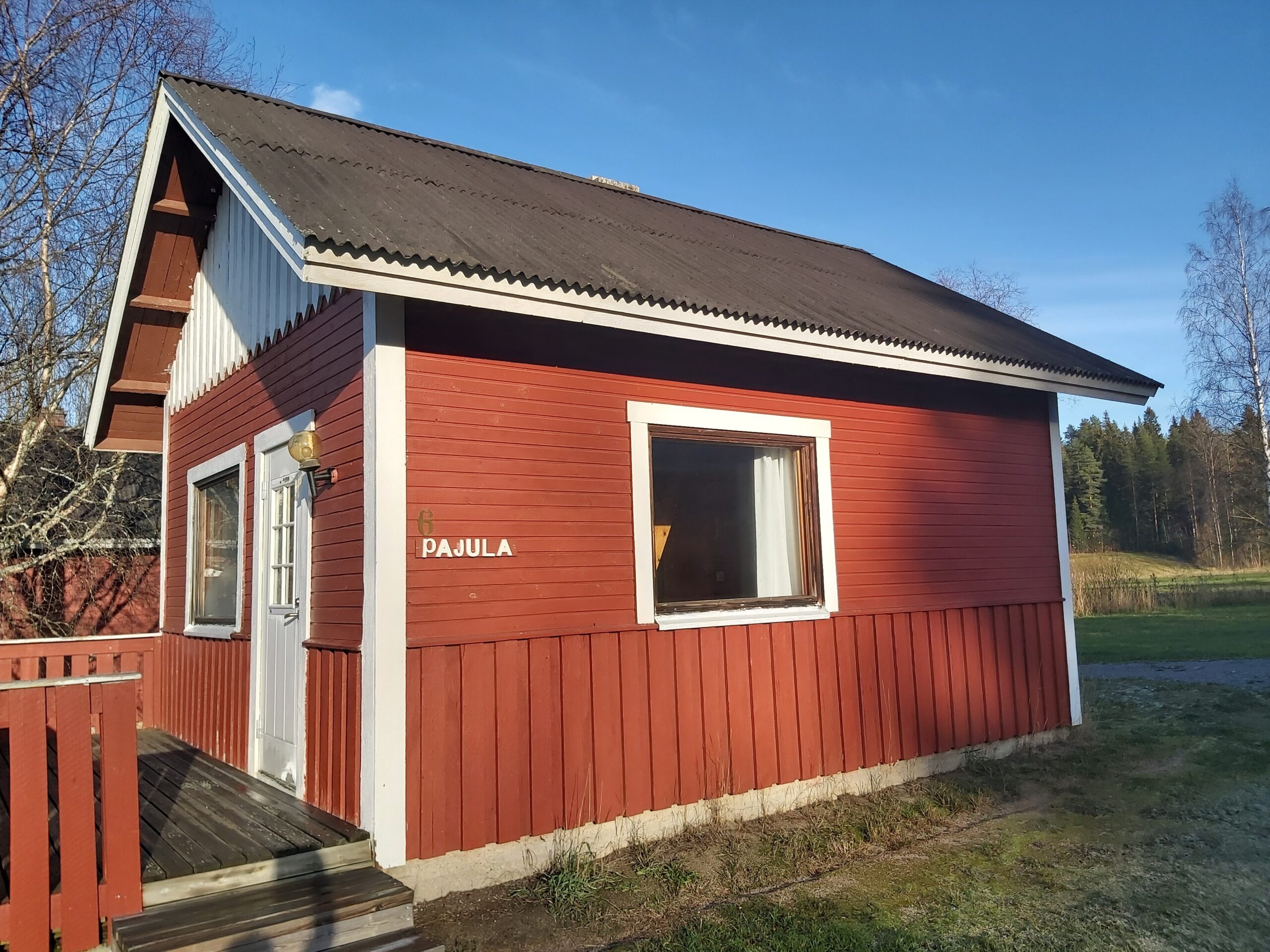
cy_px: 476
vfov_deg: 53.1
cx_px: 635
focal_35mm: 26
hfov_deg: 67.3
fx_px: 954
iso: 64
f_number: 1.7
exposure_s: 1/1902
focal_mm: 3.92
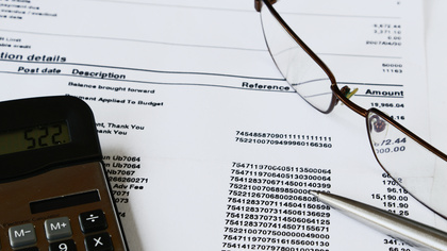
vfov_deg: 10.9
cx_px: 224
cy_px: 141
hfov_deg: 19.3
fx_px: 1315
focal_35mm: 111
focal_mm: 70
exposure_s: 1/20
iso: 100
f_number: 10
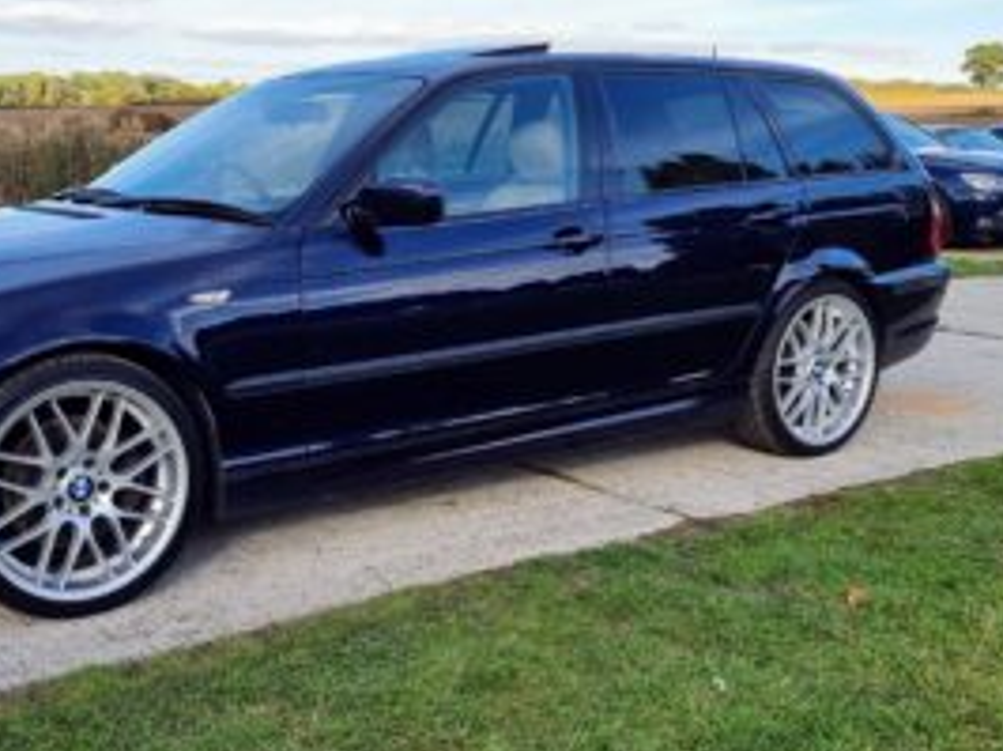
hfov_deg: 40.7
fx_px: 1332
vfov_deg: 31.5
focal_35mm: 46
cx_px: 328
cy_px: 351
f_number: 1.8
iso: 50
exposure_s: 1/646
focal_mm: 6.7
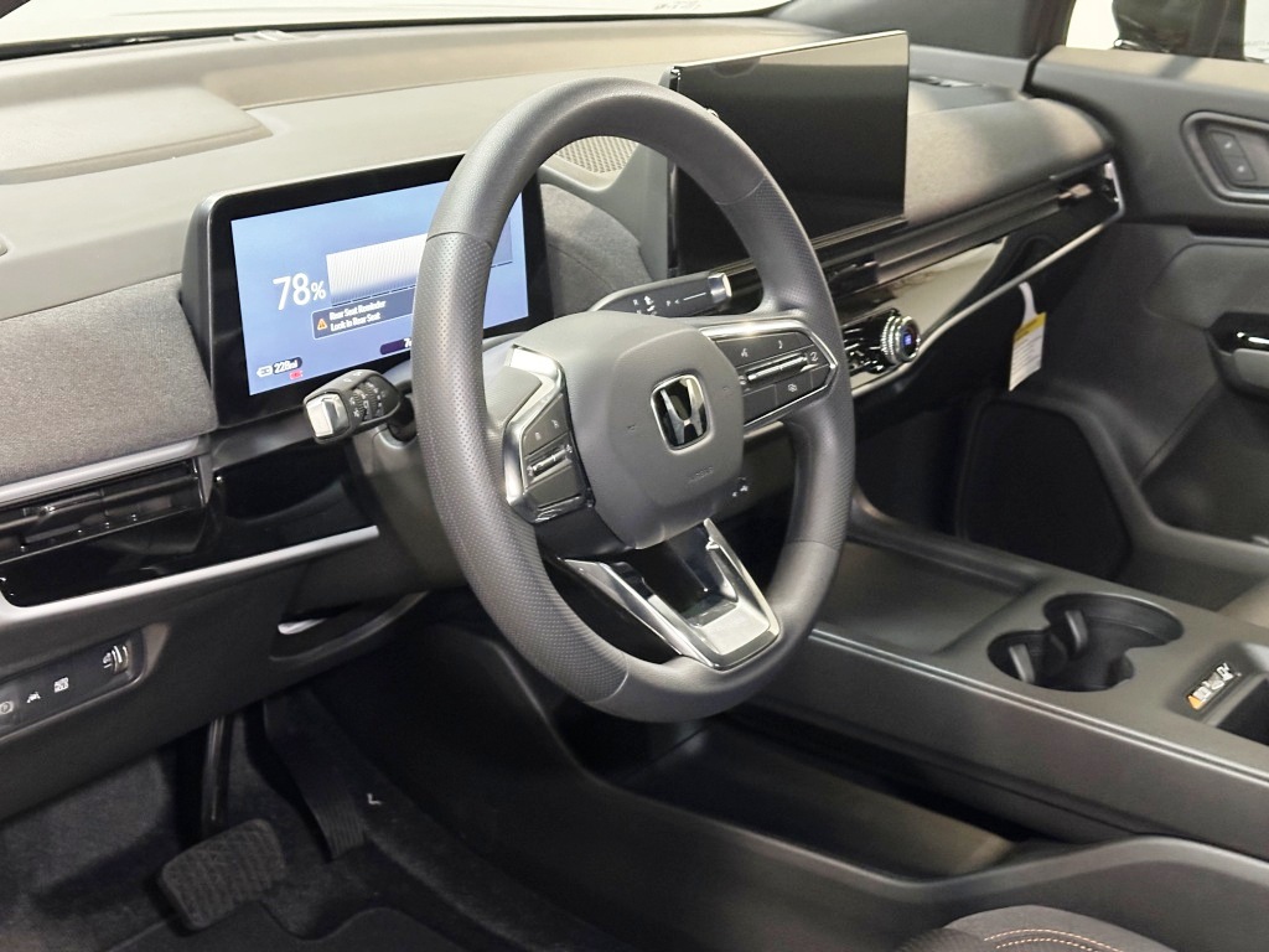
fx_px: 1760
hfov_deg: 39.7
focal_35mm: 48
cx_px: 634
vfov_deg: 30.3
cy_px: 476
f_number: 1.78
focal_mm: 6.86
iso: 640
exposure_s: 1/24
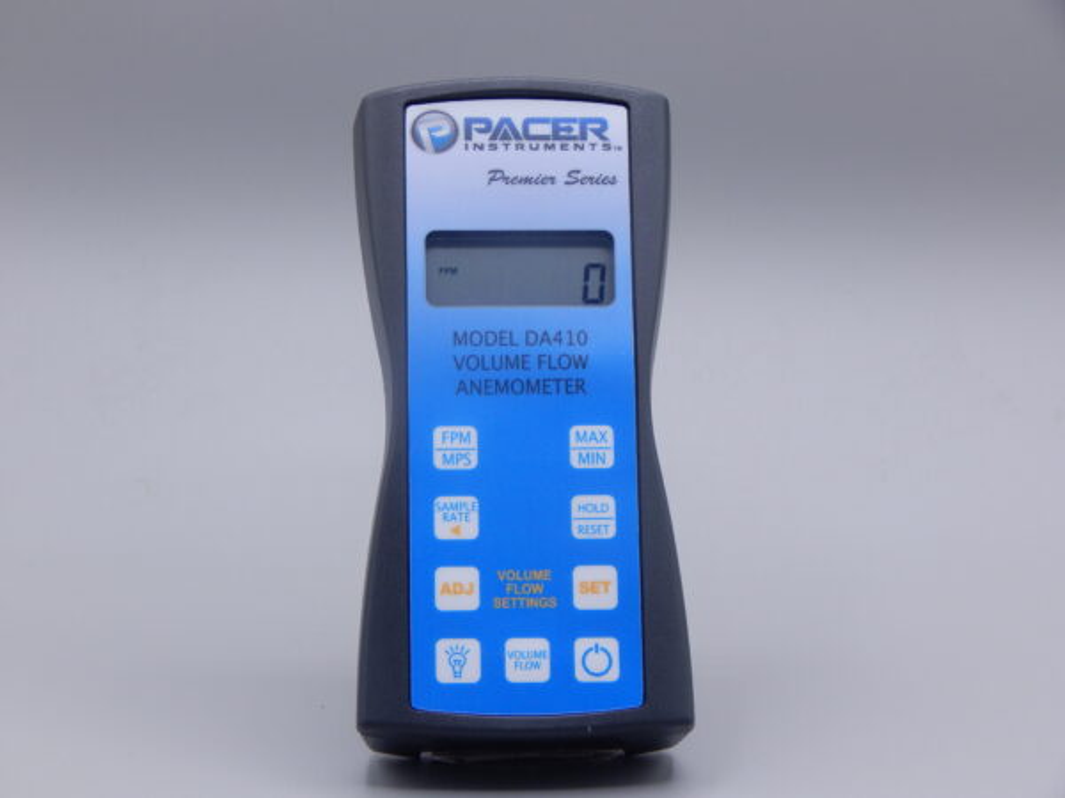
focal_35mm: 104
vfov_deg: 14.2
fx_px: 3200
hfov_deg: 18.9
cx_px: 532
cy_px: 399
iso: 125
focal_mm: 18.7
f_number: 4.5
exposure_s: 1/160
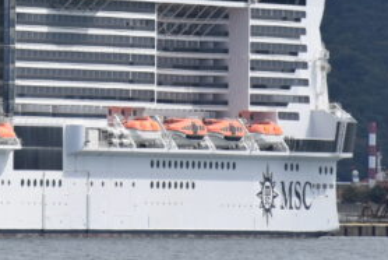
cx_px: -163
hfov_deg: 2.1
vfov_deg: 1.4
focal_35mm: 993
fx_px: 10713
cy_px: -66
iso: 200
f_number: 8
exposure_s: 1/1000
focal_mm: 180
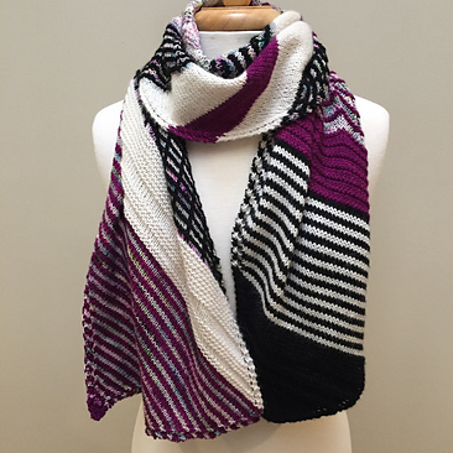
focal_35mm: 35
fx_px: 518
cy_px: 230
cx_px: 226
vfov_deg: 47.2
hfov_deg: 47.2
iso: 250
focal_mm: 4.15
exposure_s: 1/24
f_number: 2.2
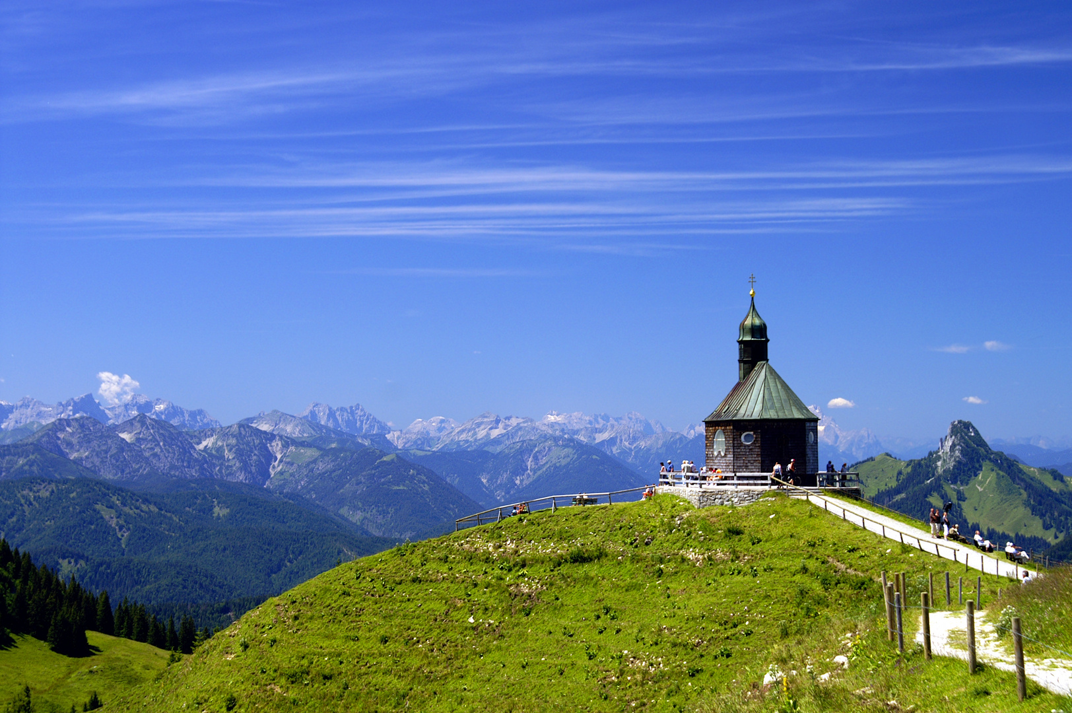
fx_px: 2231
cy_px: 356
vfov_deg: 18.2
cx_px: 536
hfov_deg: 27.0
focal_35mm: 75
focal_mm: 50
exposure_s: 1/80
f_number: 9
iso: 100
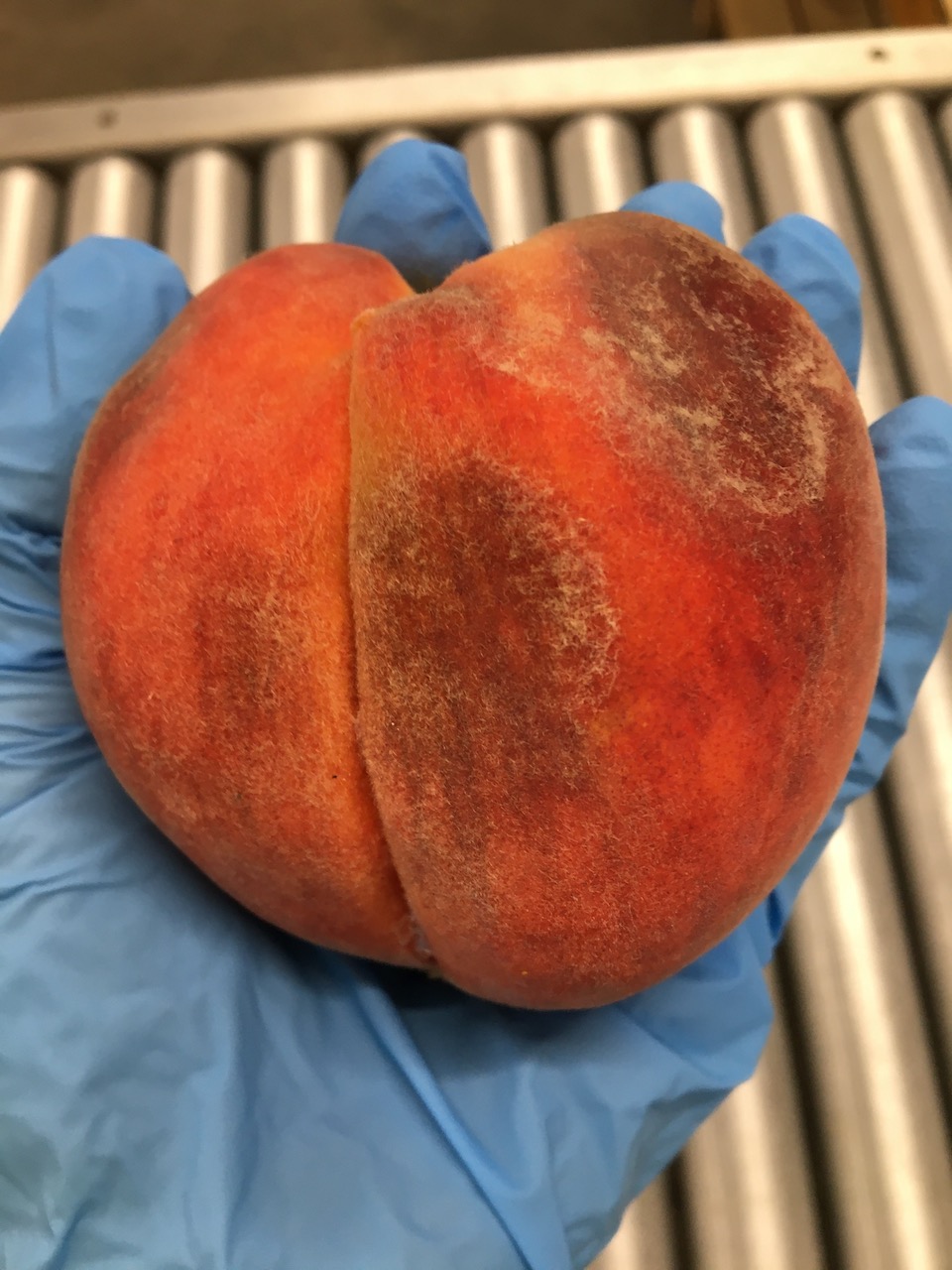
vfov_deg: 61.7
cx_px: 476
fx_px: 1063
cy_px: 635
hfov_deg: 48.2
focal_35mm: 29
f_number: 2.2
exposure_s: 1/30
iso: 64
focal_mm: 4.15
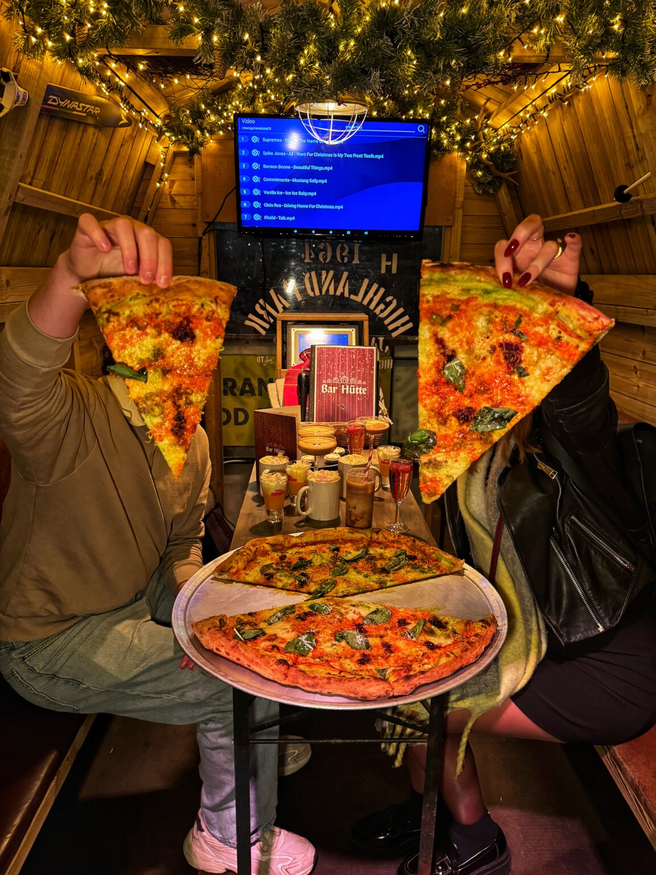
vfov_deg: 71.6
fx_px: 606
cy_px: 438
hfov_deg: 56.8
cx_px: 328
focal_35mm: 24
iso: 500
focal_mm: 6.76
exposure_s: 1/50
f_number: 1.78
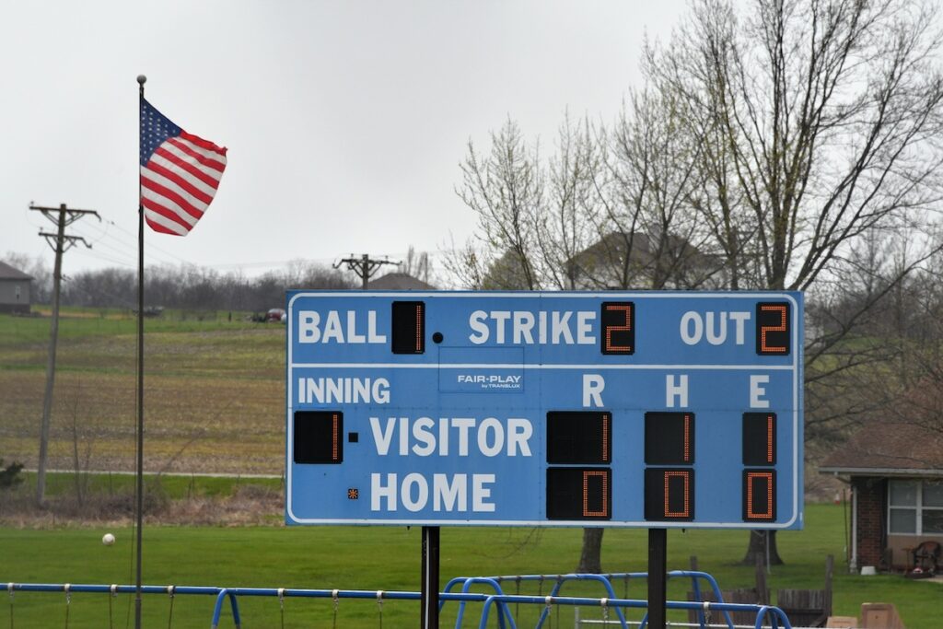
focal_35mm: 375
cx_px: 472
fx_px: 9824
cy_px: 314
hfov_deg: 5.5
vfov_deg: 3.7
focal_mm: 250
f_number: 10
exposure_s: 1/2500
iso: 800
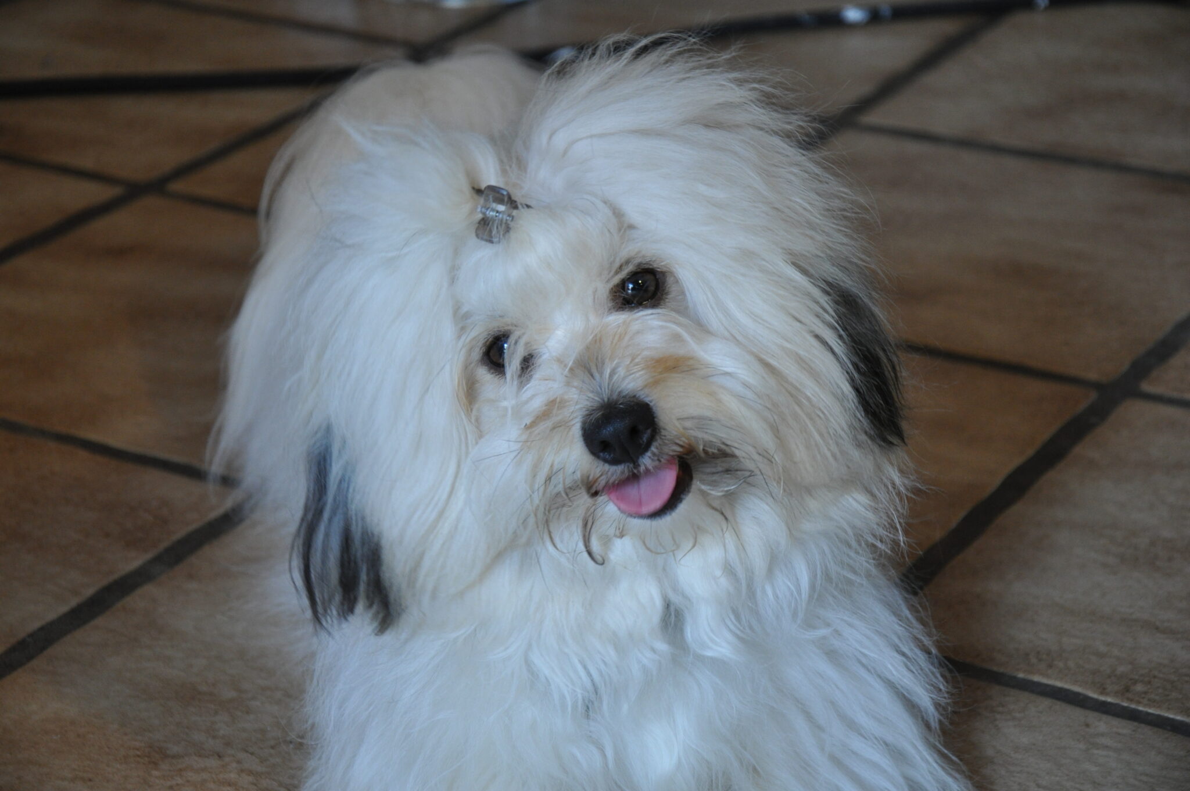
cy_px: 396
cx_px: 595
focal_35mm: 99
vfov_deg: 13.8
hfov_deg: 20.6
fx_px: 3268
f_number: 5.3
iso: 800
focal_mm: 66
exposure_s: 1/30
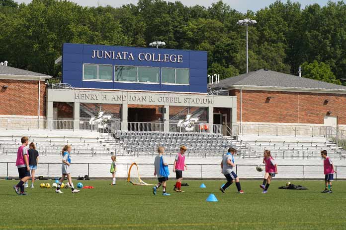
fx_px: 817
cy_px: 115
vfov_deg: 16.1
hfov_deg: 23.9
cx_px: 173
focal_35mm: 85
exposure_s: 1/640
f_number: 5
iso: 100
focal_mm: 85
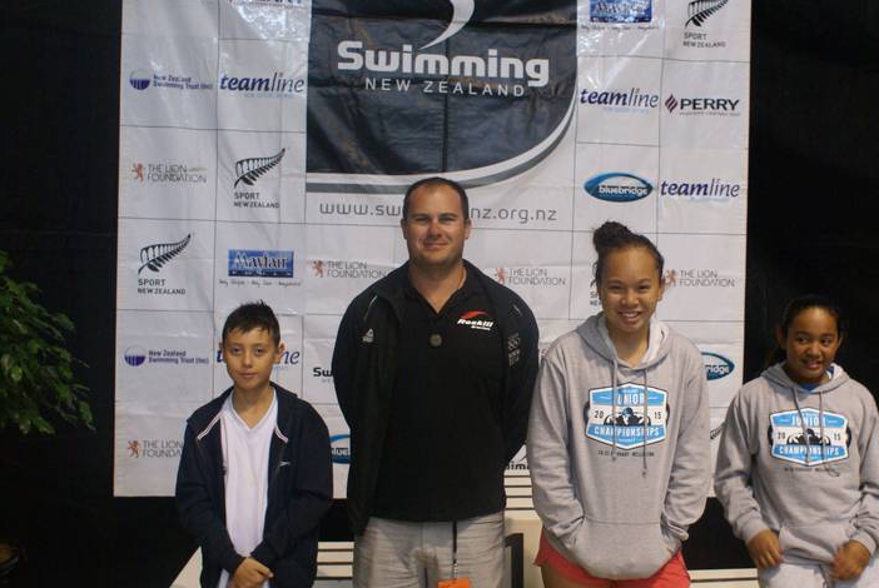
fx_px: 1002
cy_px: 322
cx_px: 428
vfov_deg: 32.7
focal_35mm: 41
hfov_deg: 47.3
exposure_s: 1/100
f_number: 4.5
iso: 800
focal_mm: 24
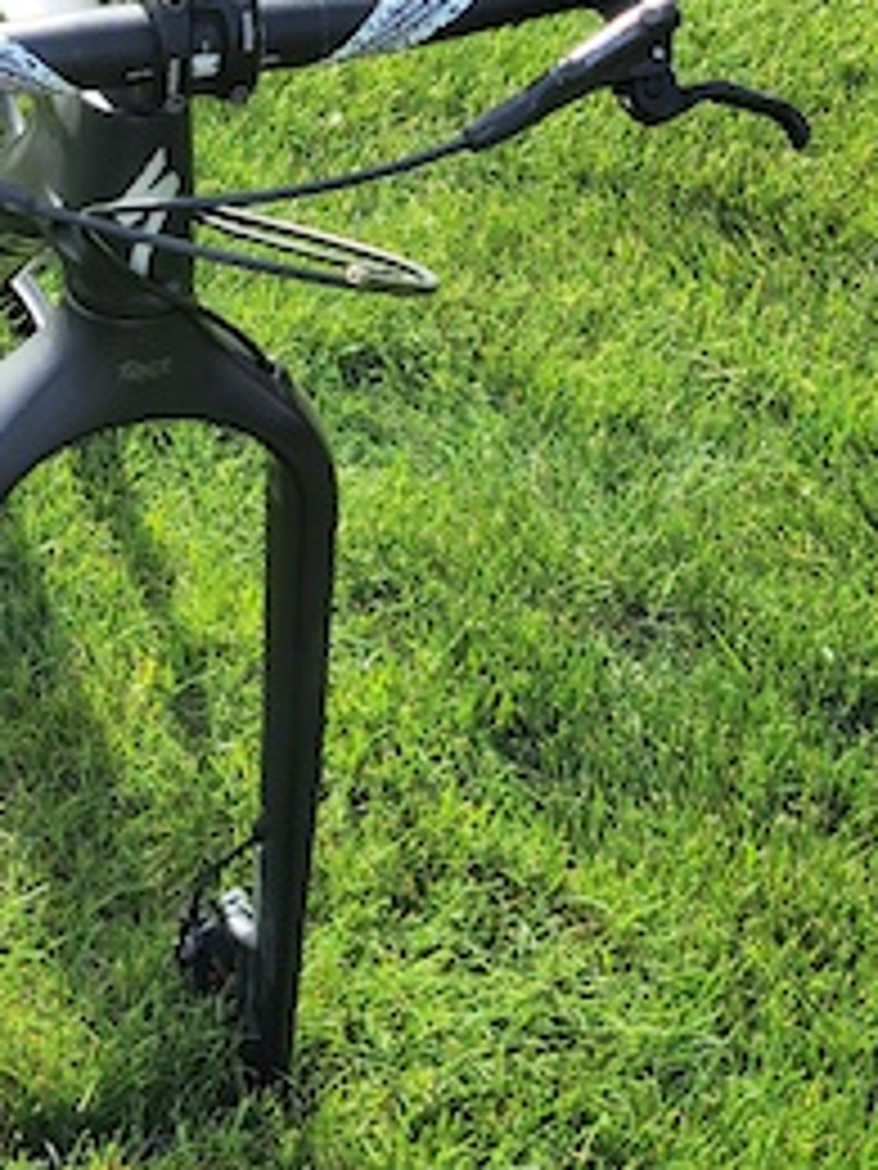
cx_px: 45
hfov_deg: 18.1
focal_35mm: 80
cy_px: 405
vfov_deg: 24.3
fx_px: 2705
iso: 40
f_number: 1.8
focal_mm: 5.4
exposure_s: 1/664
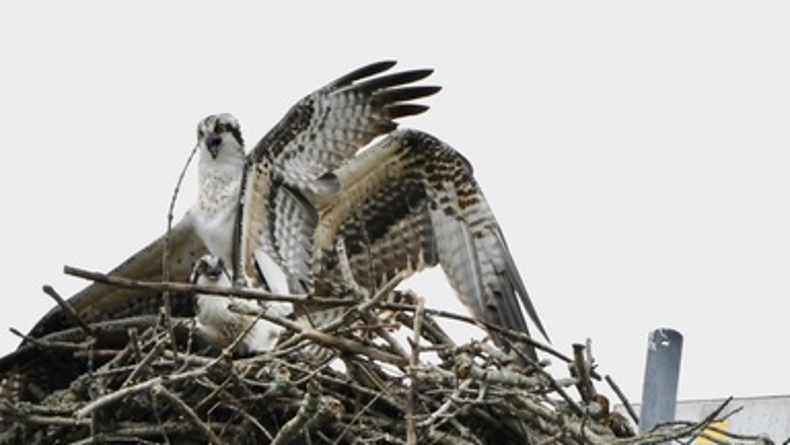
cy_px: 217
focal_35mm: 982
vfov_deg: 1.2
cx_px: 393
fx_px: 20571
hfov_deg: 2.2
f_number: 6.3
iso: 500
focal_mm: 600
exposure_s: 1/1000
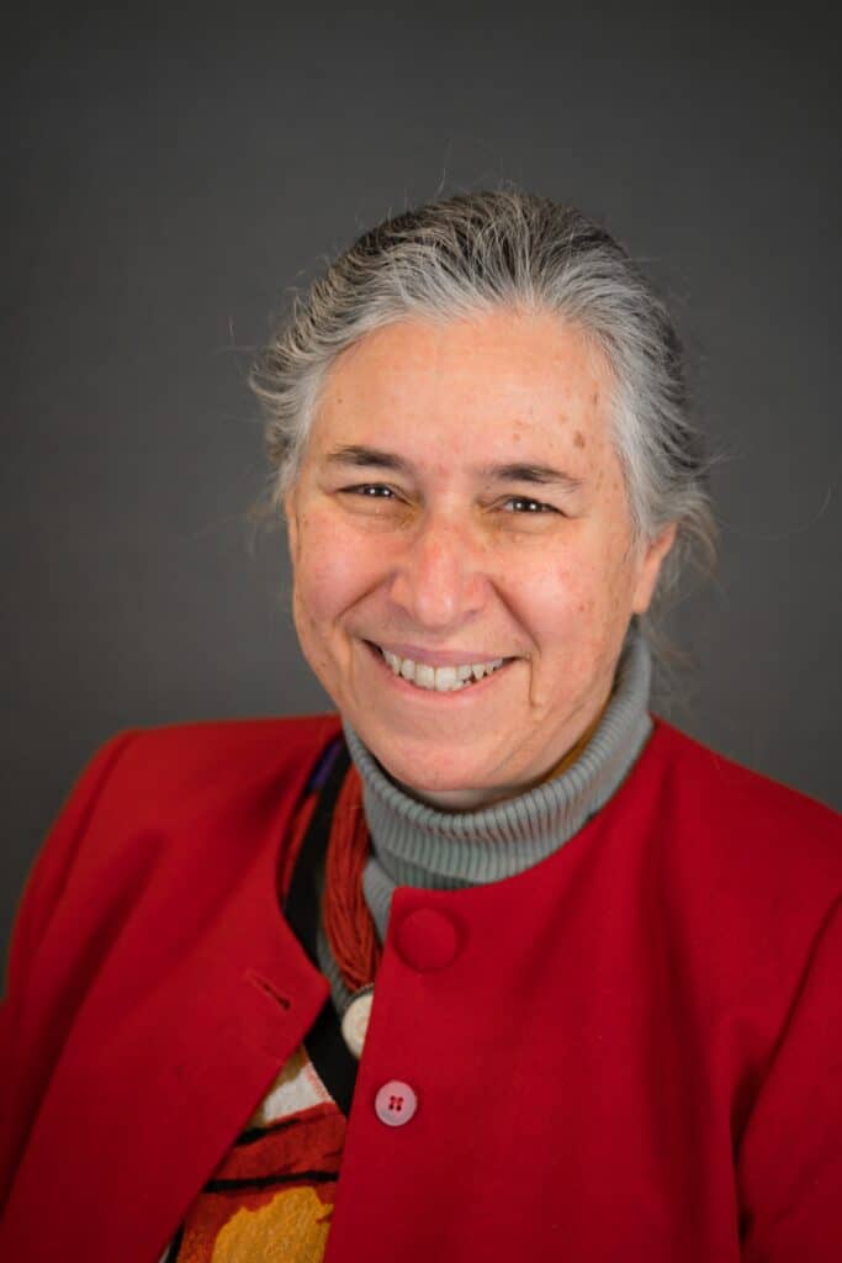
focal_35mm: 75
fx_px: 2630
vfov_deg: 27.0
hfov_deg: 18.2
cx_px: 421
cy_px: 632
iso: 640
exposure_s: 1/160
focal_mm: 75
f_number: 2.8
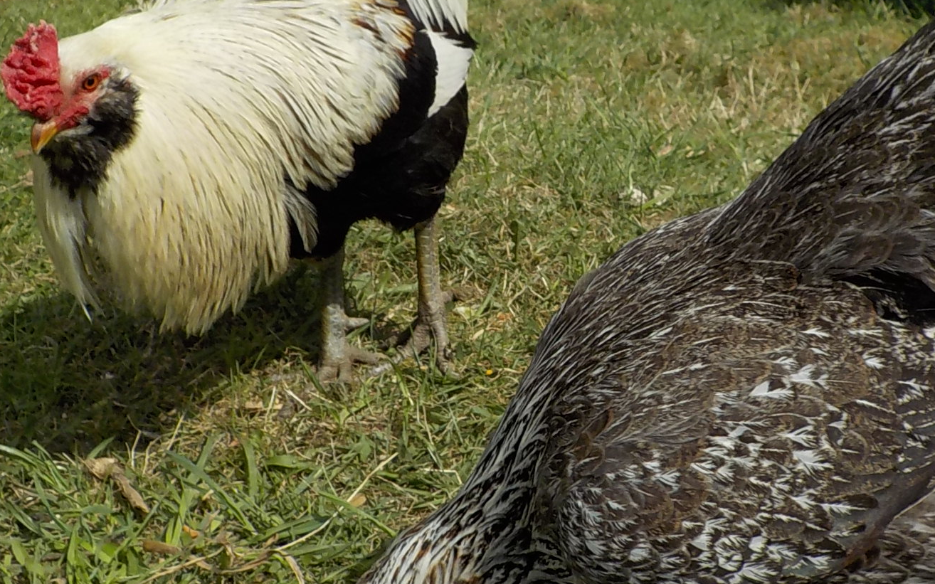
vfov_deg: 23.5
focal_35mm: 55
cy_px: 254
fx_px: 1401
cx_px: 539
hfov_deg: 36.8
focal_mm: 4.1
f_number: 3.3
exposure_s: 1/1600
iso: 125
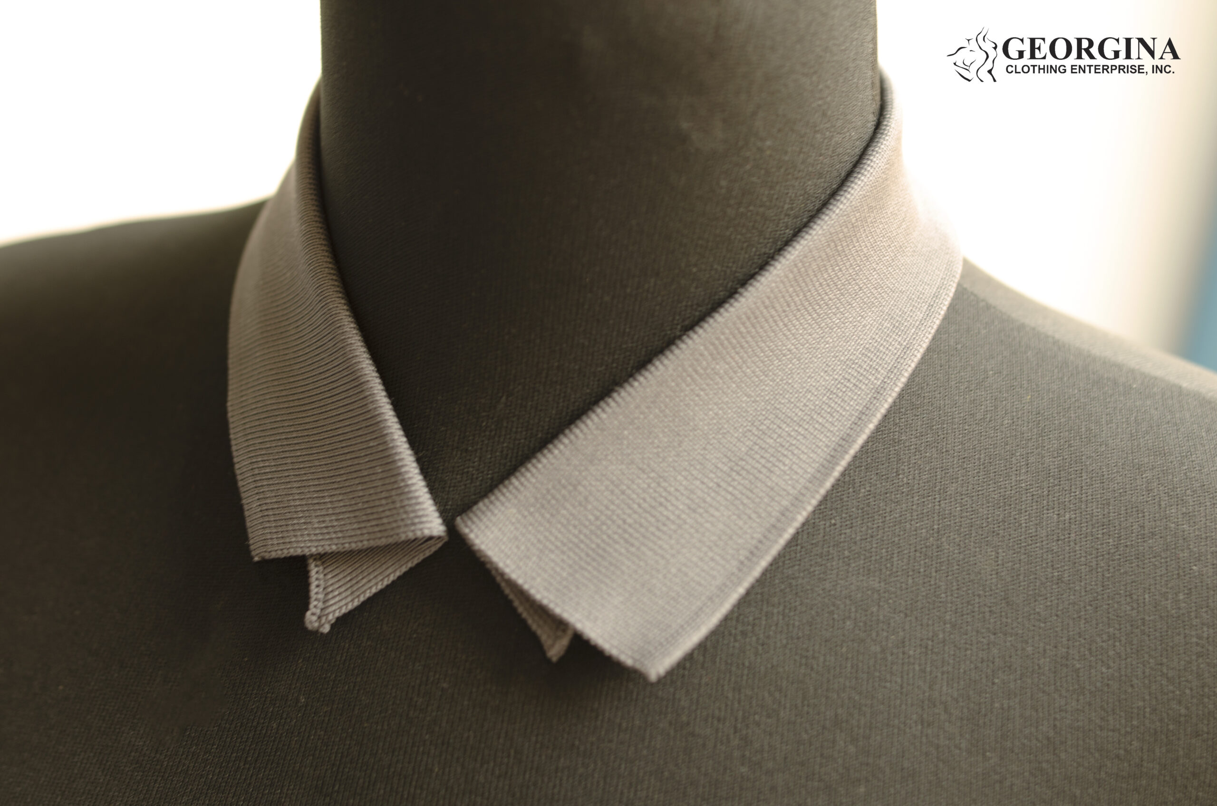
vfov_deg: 36.7
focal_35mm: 36
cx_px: 608
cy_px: 403
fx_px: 1215
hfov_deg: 53.2
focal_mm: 24
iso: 100
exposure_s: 1/30
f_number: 2.5
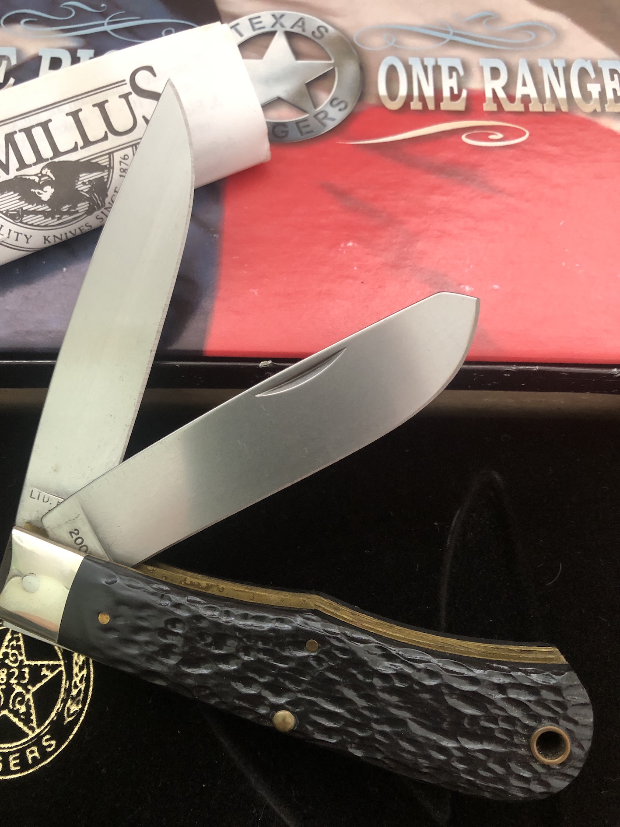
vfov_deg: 63.5
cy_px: 414
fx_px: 669
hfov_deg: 49.7
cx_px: 310
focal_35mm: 28
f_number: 1.8
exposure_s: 1/15
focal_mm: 3.99
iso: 64
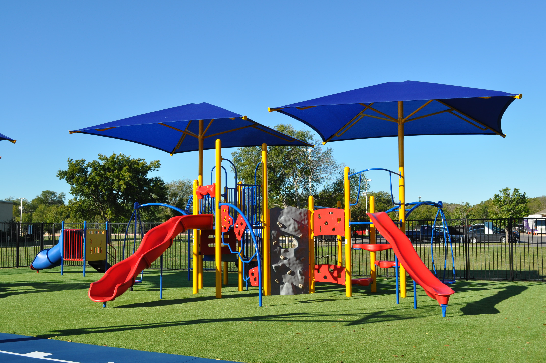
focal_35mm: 39
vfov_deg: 34.1
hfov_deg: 49.6
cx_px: 273
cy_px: 182
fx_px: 591
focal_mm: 26
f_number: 9
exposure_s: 1/320
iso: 200
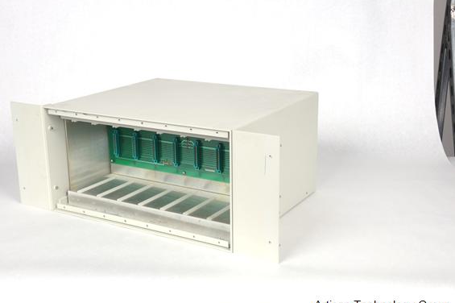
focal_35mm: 51
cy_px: 153
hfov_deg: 38.9
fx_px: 644
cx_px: 216
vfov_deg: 26.5
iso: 200
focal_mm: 32
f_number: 10
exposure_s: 1/200
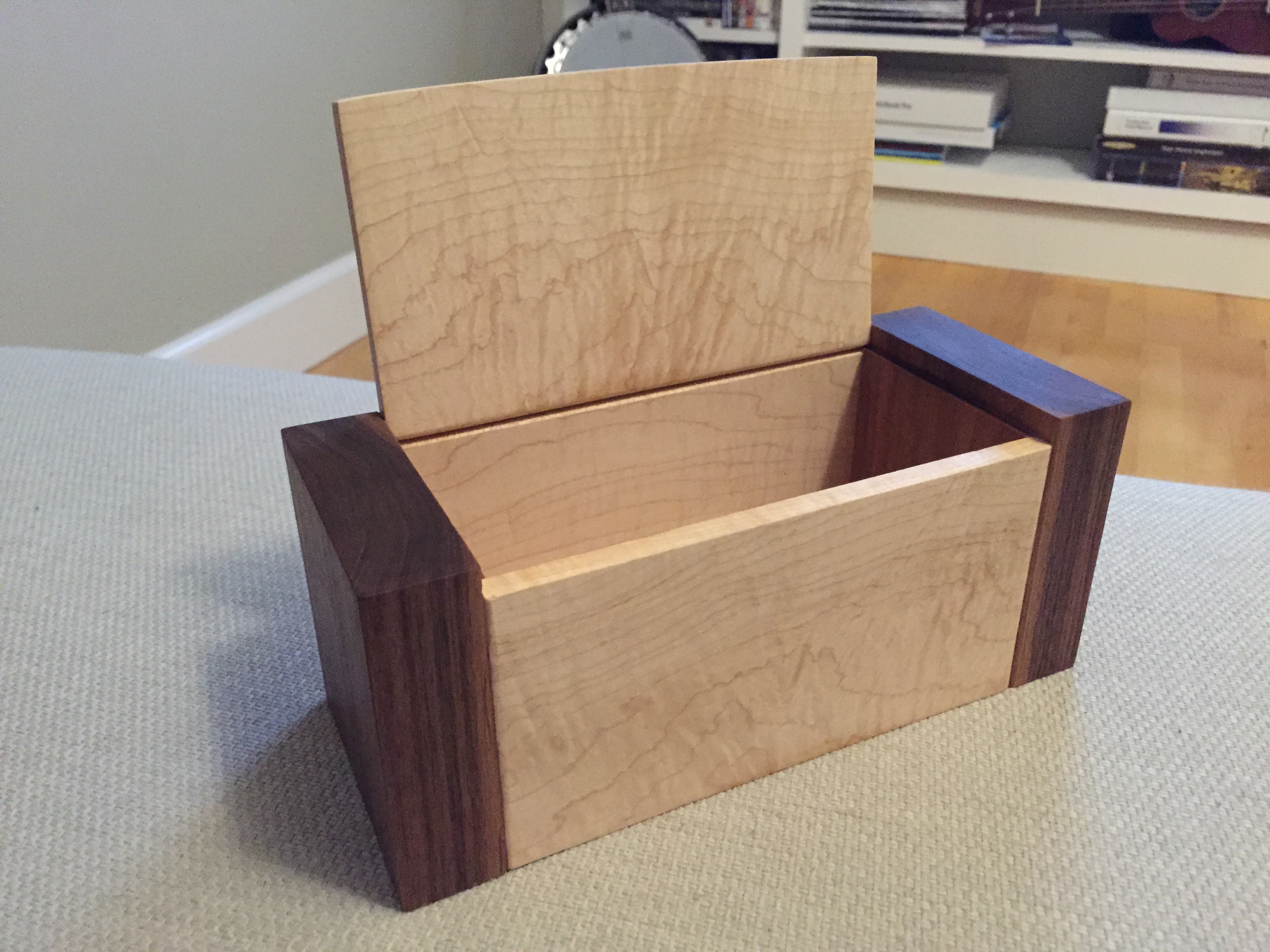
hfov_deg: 61.7
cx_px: 635
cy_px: 476
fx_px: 1064
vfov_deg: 48.2
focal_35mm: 29
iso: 500
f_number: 2.2
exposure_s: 1/15
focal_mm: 4.15
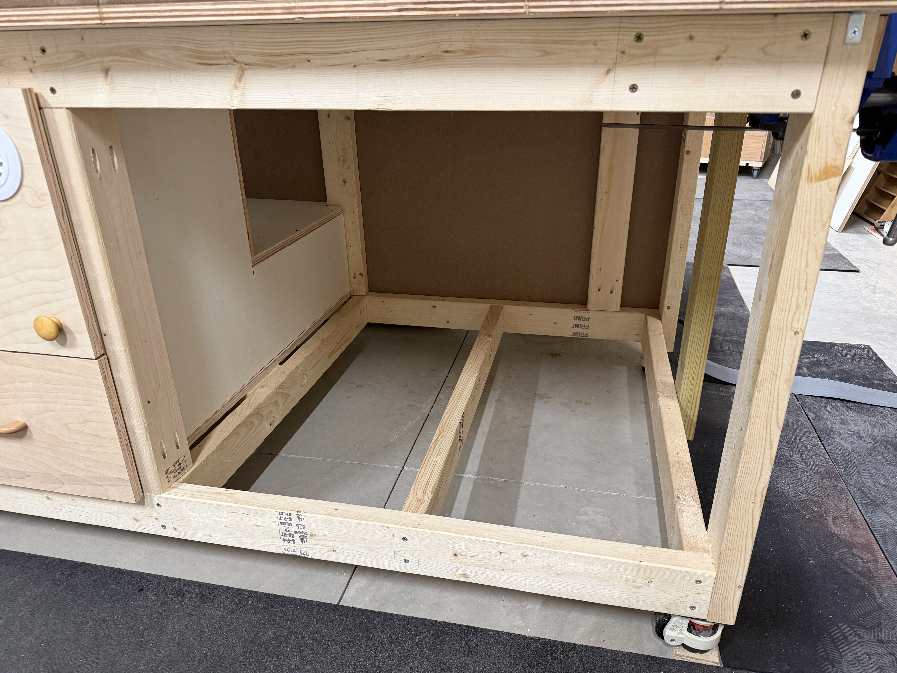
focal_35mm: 24
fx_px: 622
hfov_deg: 71.6
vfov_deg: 56.8
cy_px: 336
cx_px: 448
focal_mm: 6.76
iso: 320
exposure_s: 1/60
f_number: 1.78
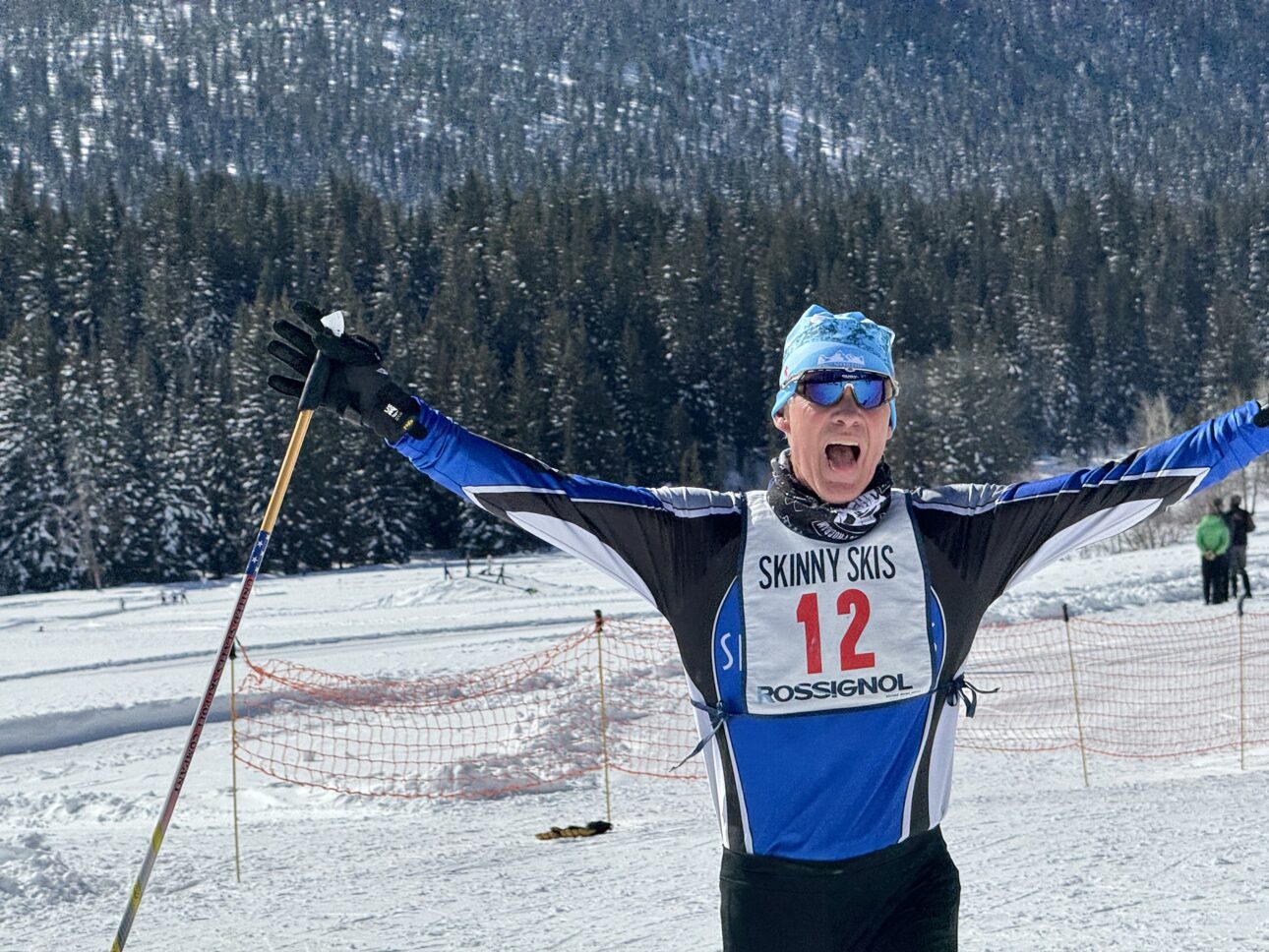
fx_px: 4400
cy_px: 476
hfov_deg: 16.4
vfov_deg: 12.4
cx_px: 634
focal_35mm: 120
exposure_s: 1/3344
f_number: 2.8
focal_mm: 15.66
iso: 64
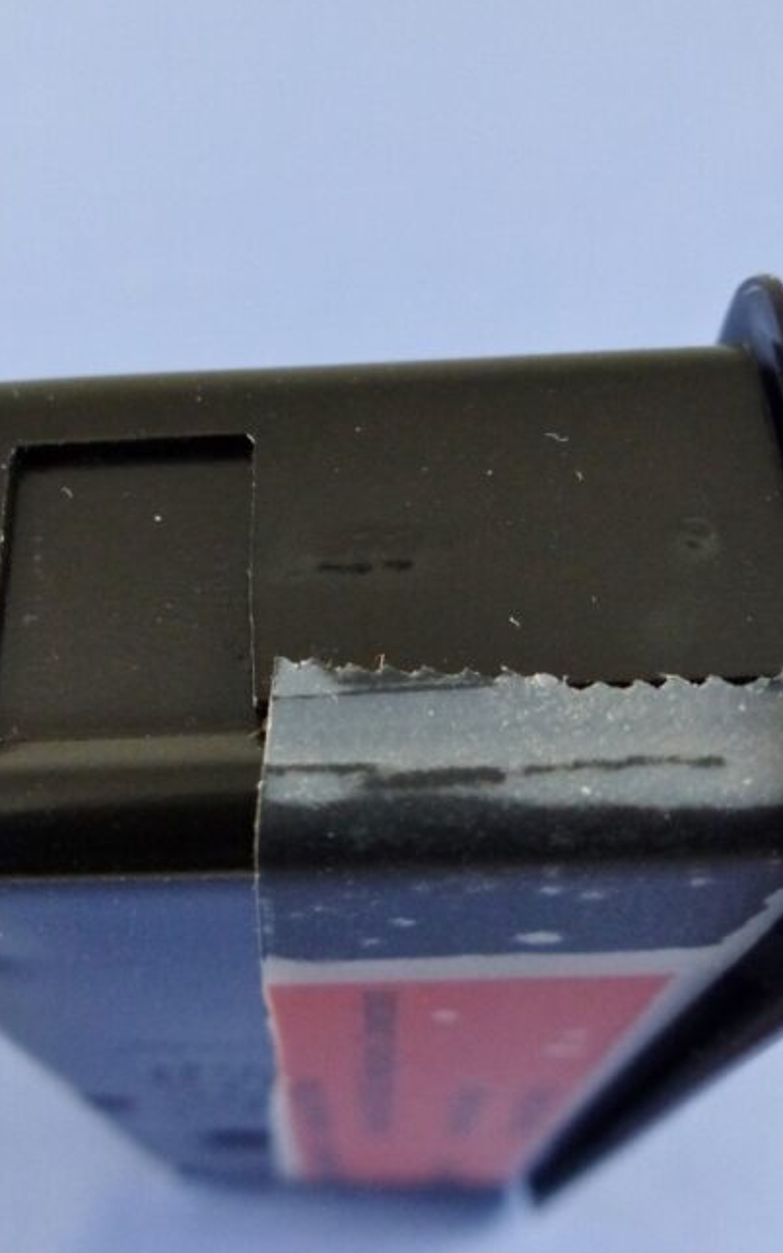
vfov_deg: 52.7
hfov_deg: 34.3
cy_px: 613
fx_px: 1264
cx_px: 295
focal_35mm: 37
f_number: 2.8
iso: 400
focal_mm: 4.5
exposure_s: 1/125
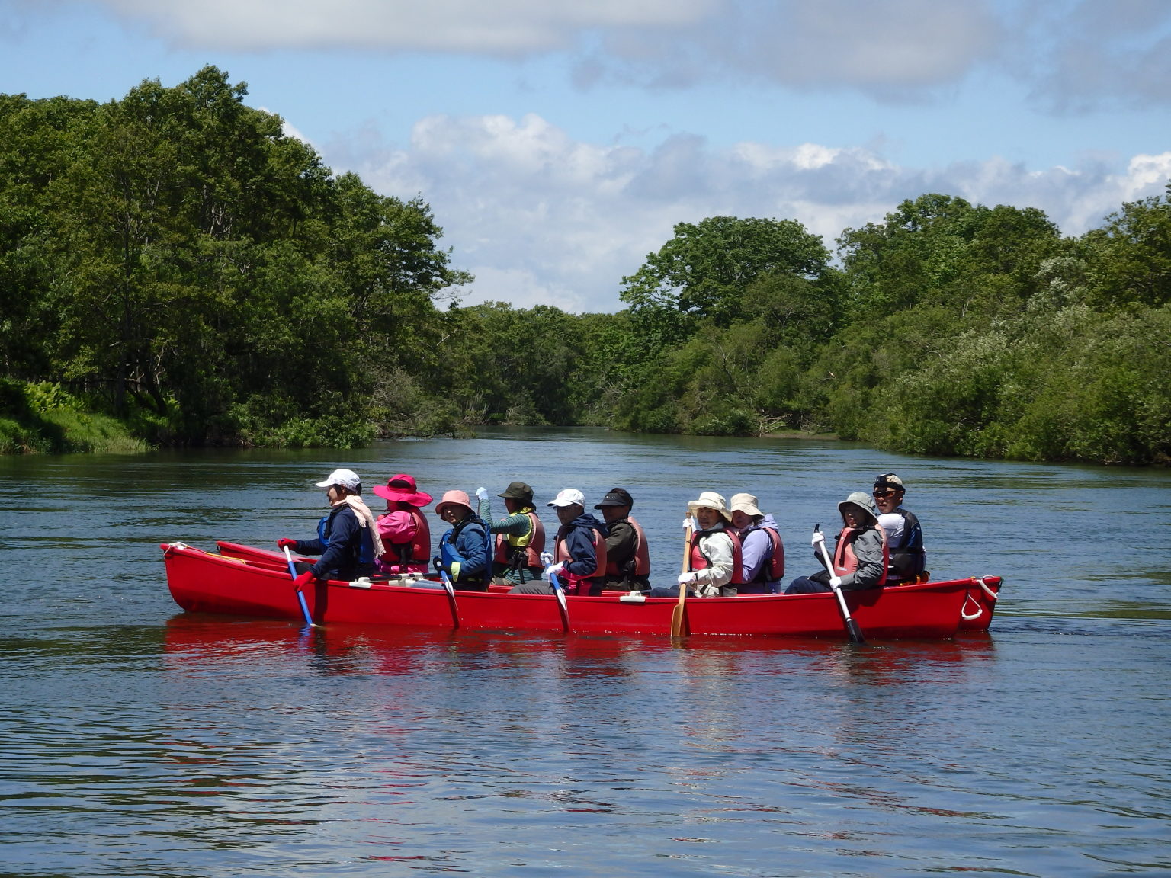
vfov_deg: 14.0
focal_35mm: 106
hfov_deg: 18.5
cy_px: 439
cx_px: 586
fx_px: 3586
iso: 125
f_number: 5
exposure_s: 1/800
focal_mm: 19
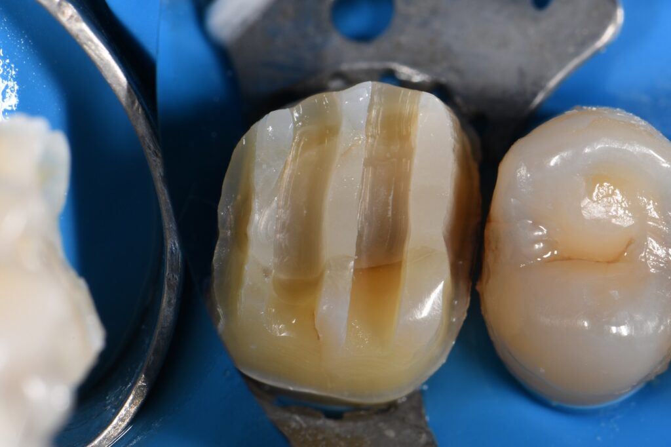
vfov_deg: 8.7
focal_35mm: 157
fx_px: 2925
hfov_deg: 13.1
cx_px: 336
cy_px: 224
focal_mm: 105
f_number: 32
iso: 200
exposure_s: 1/160
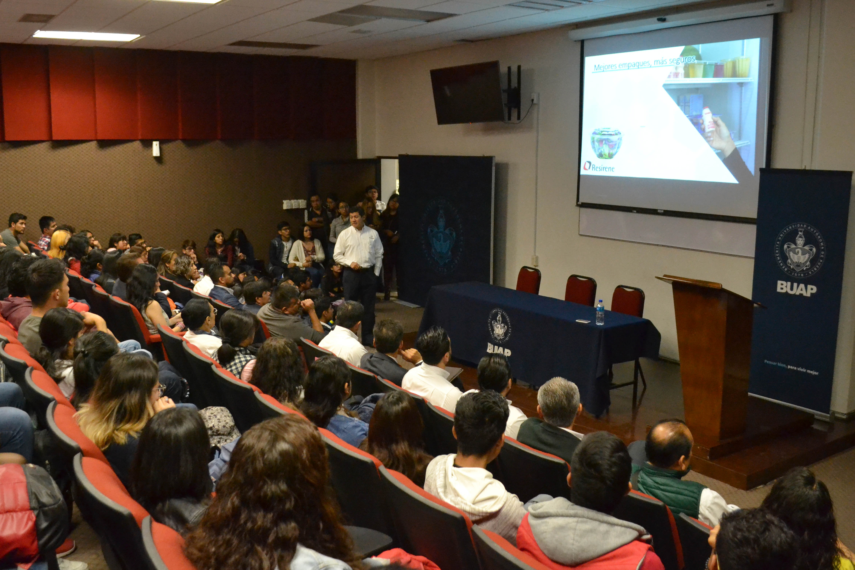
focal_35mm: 27
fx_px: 641
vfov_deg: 47.9
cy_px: 285
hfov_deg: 67.4
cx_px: 428
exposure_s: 1/50
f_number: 4.5
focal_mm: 18
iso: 3200
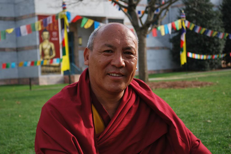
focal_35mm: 69
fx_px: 443
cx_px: 116
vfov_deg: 19.8
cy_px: 77
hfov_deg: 29.2
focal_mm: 46
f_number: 5.3
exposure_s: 1/200
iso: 100
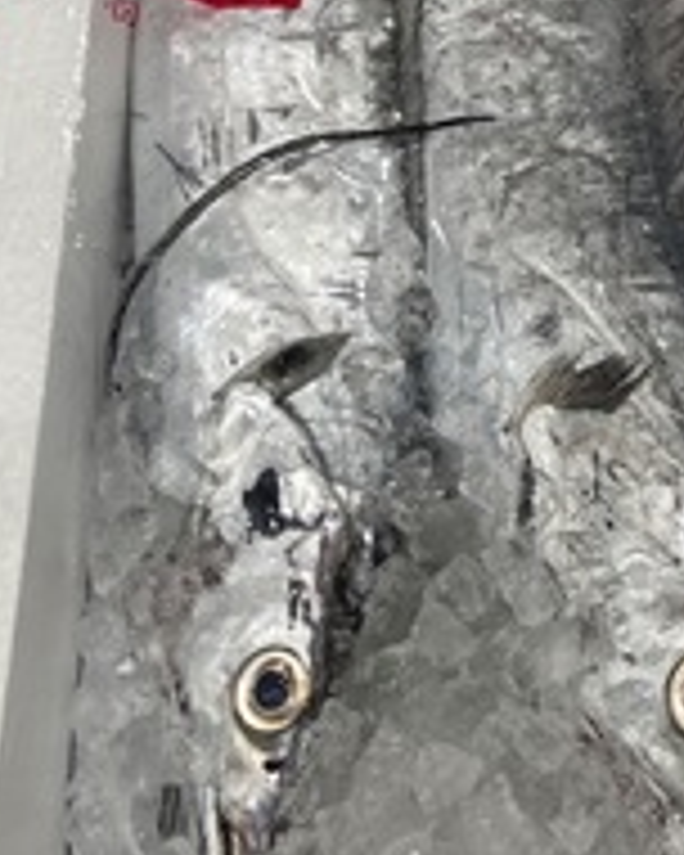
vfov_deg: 25.0
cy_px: -18
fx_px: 1822
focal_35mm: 72
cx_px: 664
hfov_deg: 20.7
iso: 50
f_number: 1.8
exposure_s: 1/120
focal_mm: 3.99
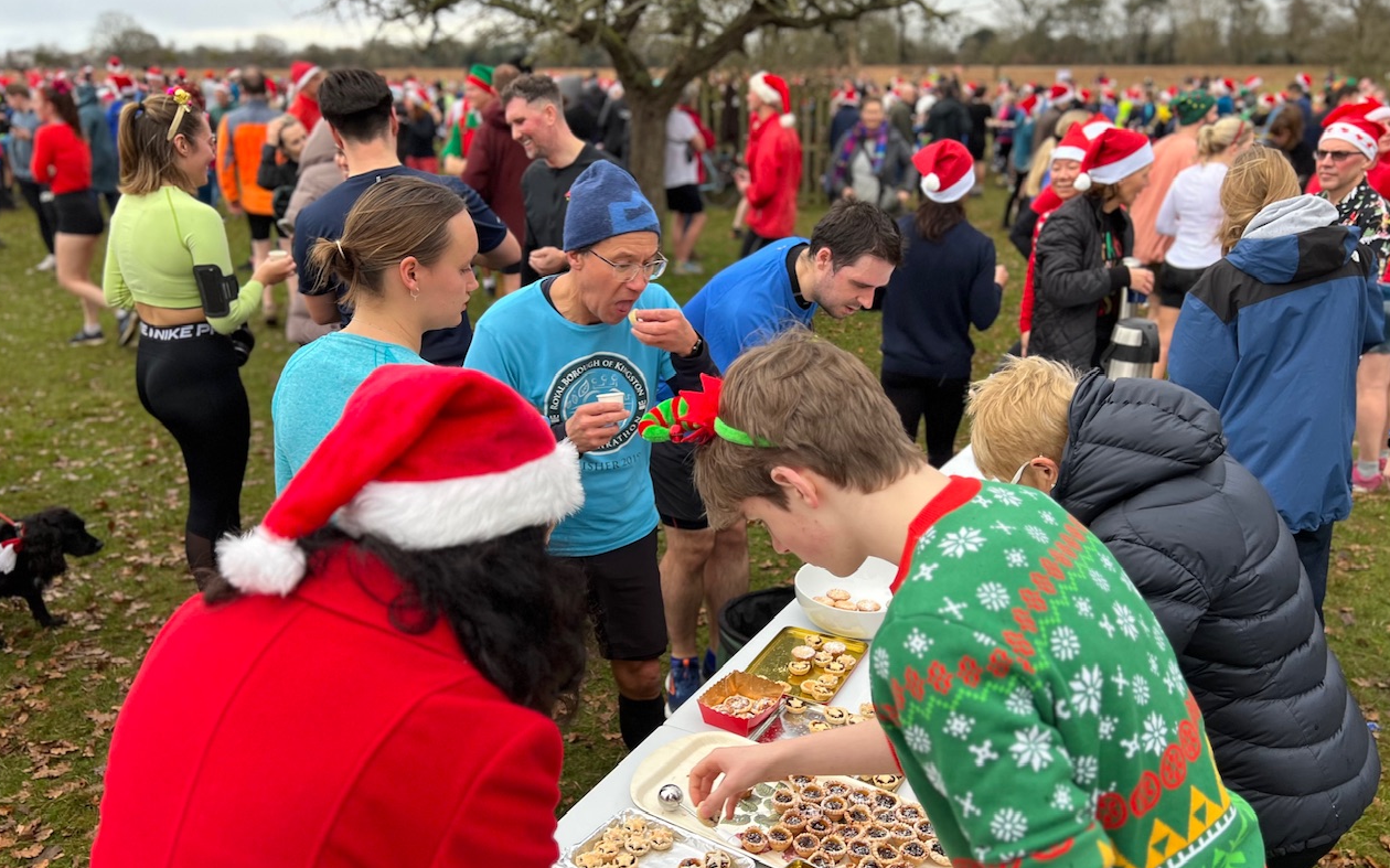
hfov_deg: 66.5
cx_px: 694
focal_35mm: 28
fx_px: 1061
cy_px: 519
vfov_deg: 44.3
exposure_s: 1/121
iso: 64
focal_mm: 5.7
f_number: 1.5
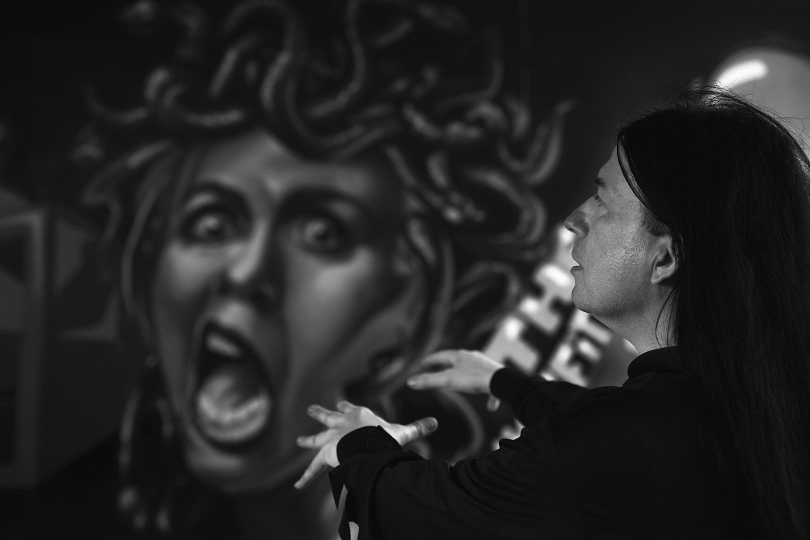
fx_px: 1575
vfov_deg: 19.5
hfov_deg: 28.8
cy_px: 270
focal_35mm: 70
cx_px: 405
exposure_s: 1/200
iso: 100
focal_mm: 70
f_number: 4
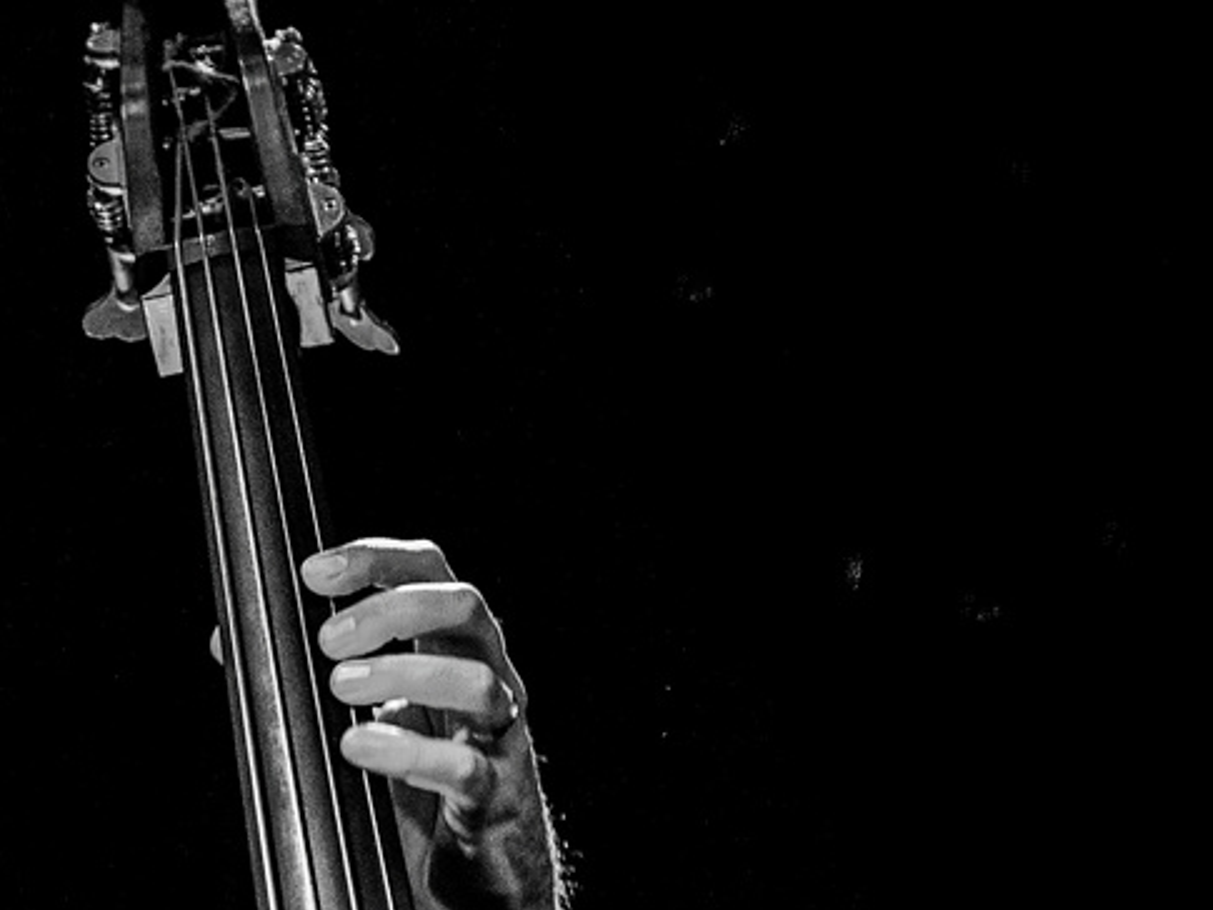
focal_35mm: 386
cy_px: 1338
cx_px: -56
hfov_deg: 5.1
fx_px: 13529
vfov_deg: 3.8
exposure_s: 1/160
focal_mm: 120
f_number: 2.8
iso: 8000
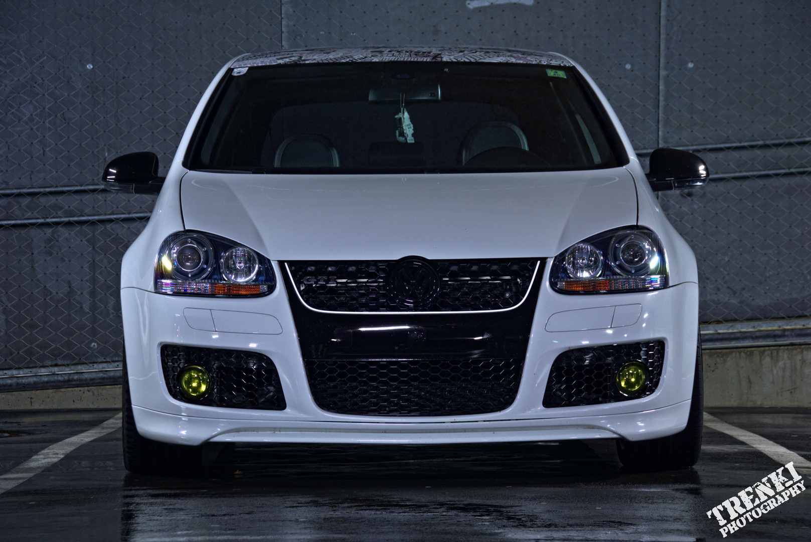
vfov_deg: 10.2
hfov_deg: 15.2
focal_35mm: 135
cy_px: 271
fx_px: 3043
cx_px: 406
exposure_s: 8
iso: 100
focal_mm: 90
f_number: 10
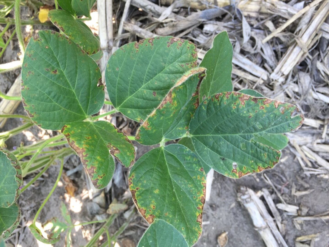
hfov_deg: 61.7
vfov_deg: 48.2
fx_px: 276
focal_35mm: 29
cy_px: 124
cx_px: 164
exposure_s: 1/120
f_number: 2.2
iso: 32
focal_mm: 4.15
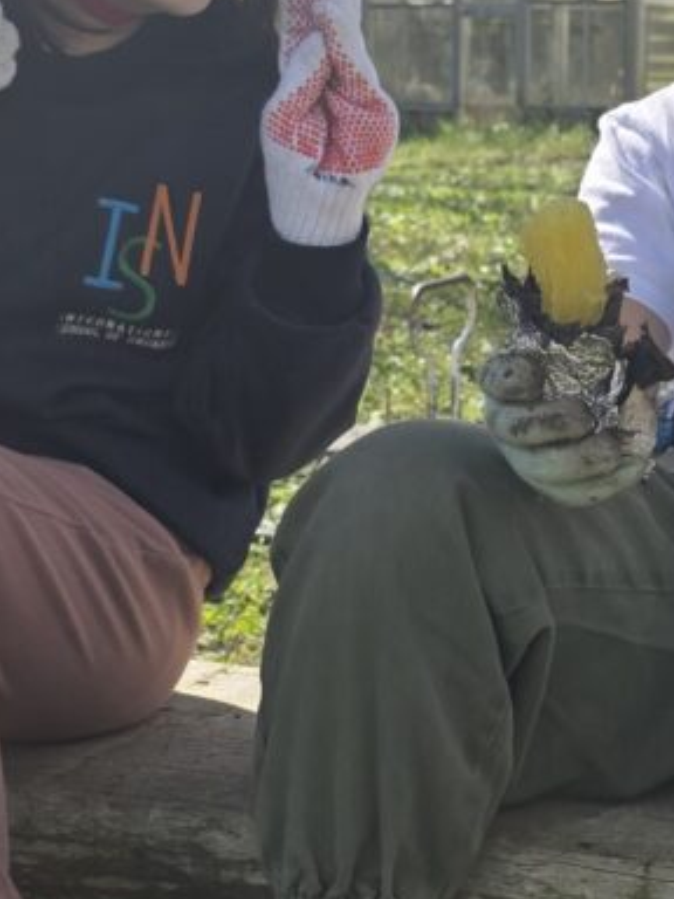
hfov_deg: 16.0
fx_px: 2388
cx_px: 468
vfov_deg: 21.3
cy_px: 363
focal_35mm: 92
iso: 80
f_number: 1.7
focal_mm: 6.3
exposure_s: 1/5017
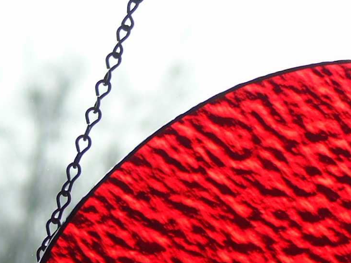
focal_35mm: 989
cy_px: 420
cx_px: 465
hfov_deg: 2.0
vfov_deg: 1.5
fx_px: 10023
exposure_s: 1/125
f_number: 4.9
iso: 100
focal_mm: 50
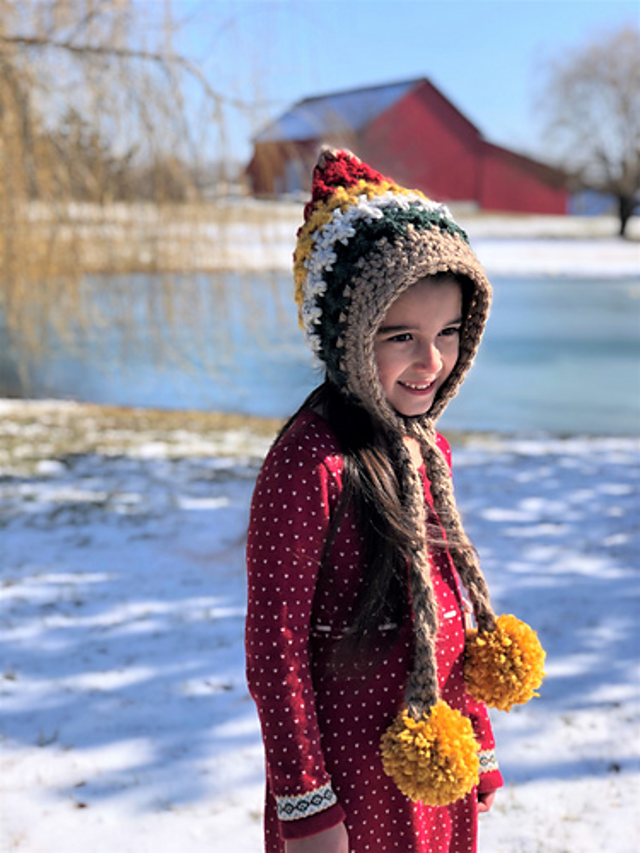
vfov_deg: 33.8
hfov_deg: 25.7
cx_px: 320
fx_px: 1405
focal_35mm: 57
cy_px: 426
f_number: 2.8
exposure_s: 1/571
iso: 20
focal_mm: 6.6
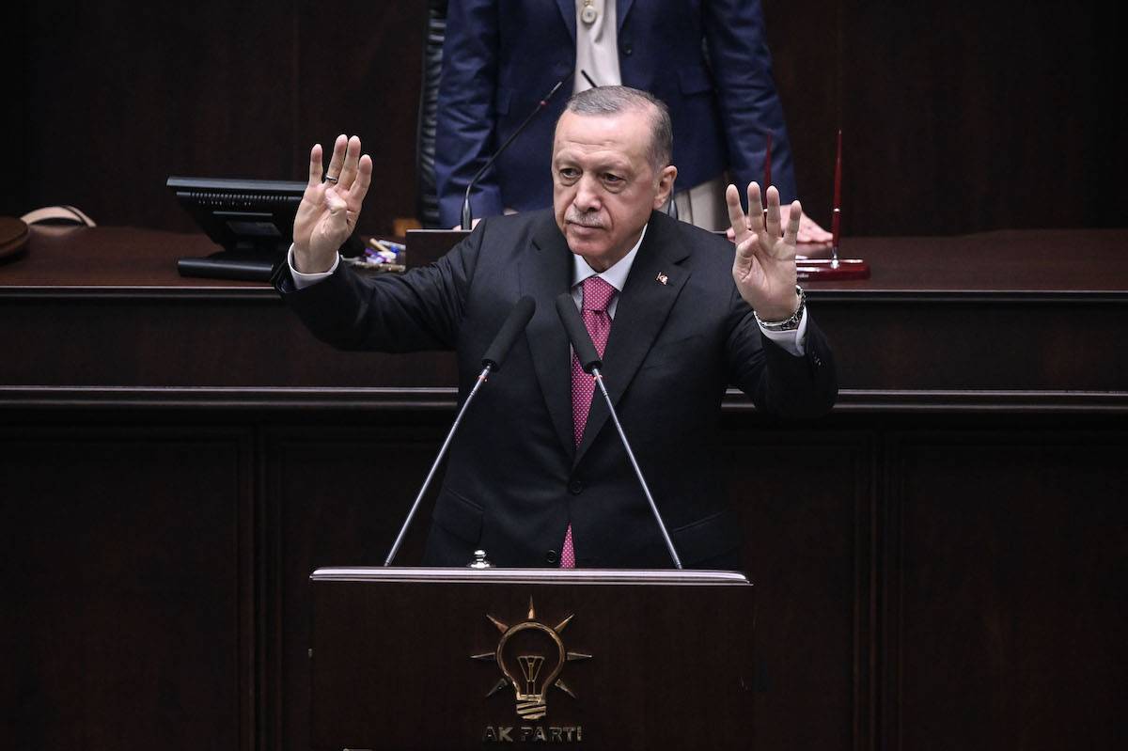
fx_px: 9396
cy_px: 376
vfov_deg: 4.6
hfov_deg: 6.9
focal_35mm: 300
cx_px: 564
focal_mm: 200
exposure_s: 1/200
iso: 2000
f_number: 2.8
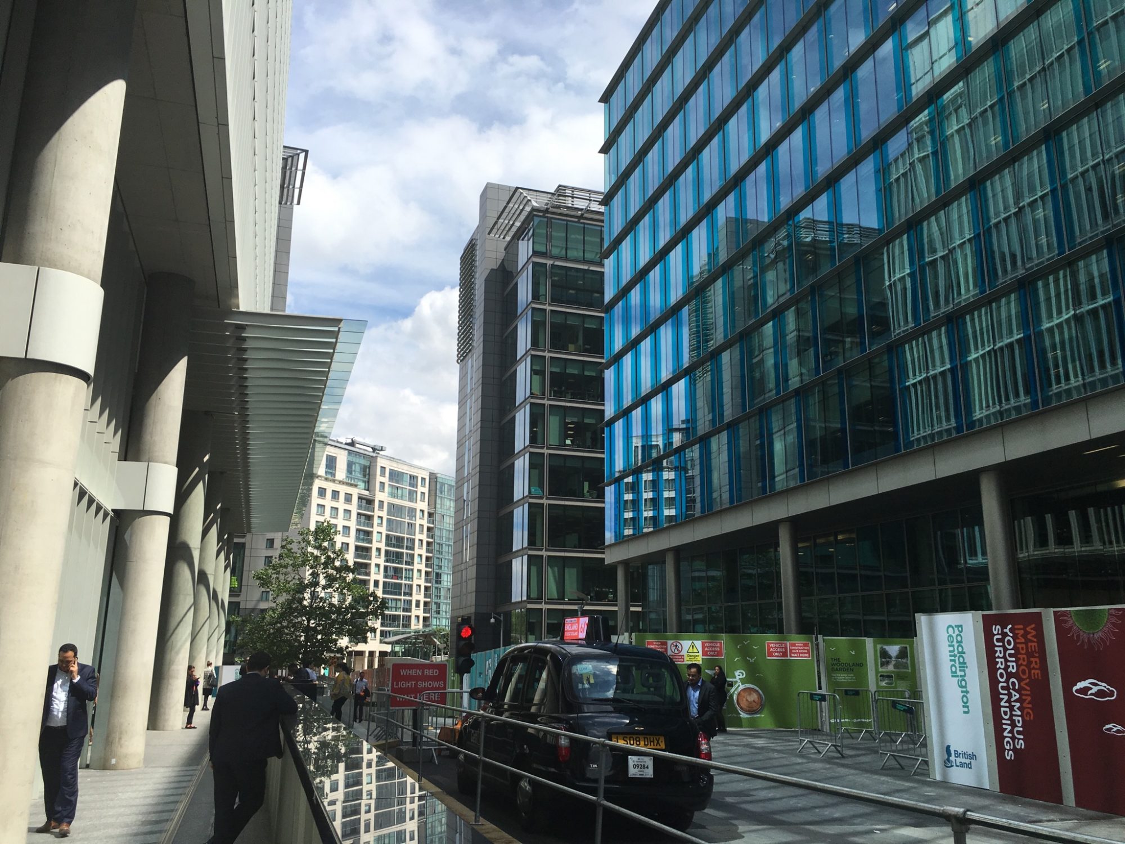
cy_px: 422
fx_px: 942
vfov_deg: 48.2
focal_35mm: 29
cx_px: 562
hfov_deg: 61.7
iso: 25
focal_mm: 4.15
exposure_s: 1/1876
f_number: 2.2
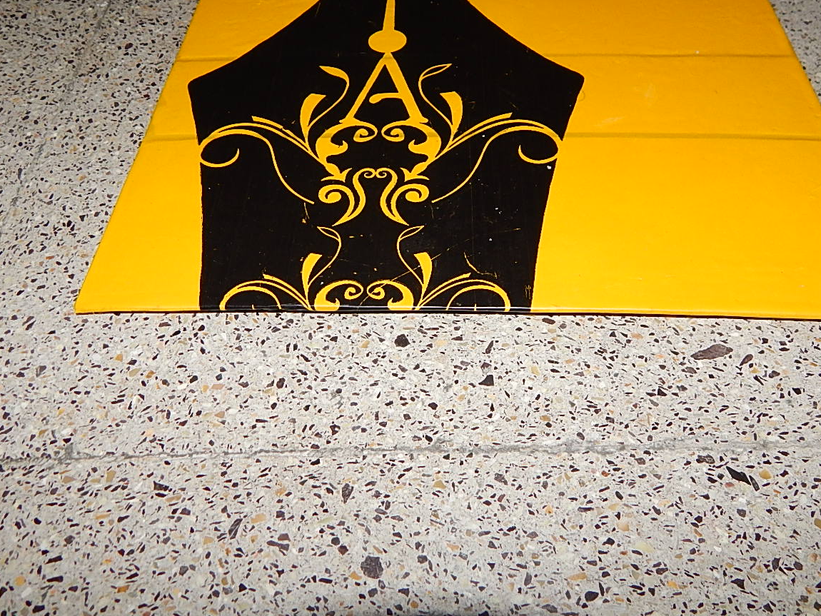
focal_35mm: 32
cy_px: 256
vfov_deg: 44.0
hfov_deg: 56.8
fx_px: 759
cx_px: 419
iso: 200
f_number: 3
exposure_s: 1/30
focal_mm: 4
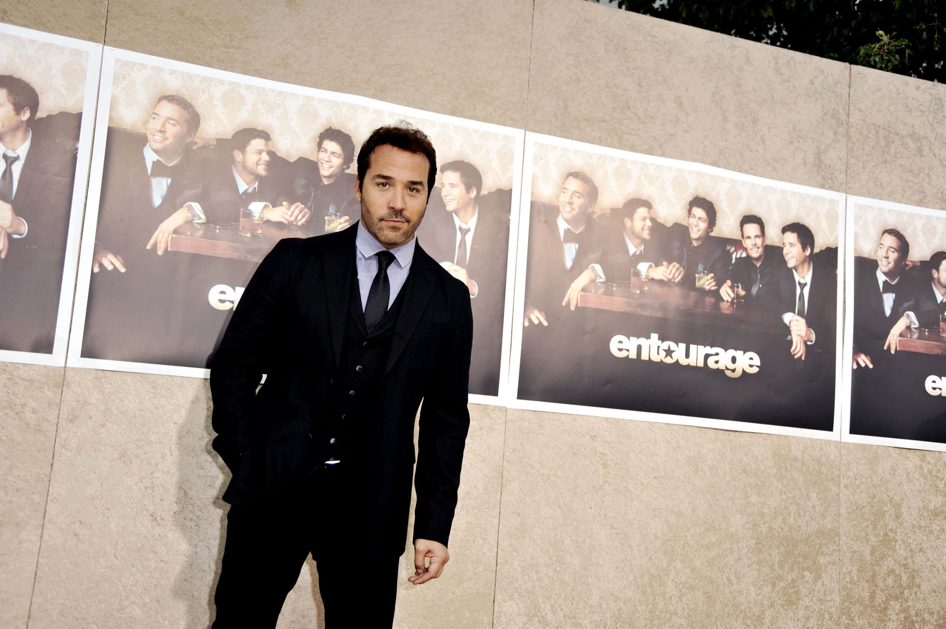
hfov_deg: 46.4
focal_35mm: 42
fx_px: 1103
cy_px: 314
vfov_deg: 31.9
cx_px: 473
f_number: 5.6
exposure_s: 1/160
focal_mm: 42
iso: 400
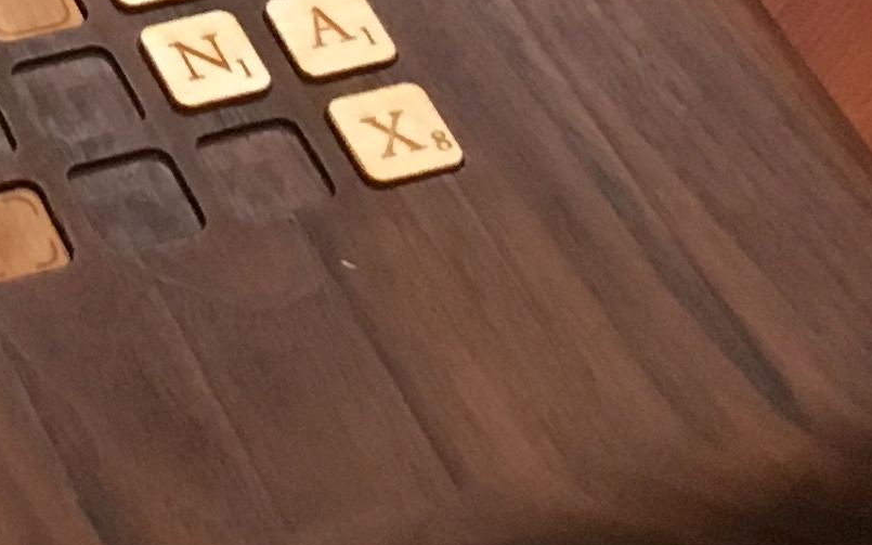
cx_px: -491
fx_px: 3660
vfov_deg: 8.3
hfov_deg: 12.8
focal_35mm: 154
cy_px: -298
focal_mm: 4.15
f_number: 2.2
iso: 200
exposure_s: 1/20
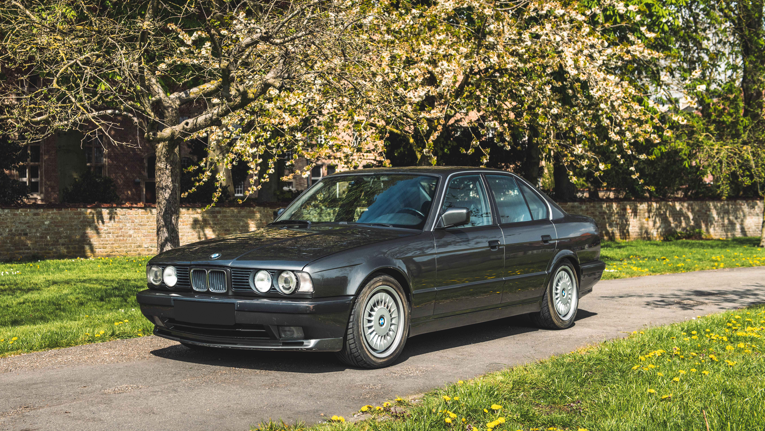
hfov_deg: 39.1
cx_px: 319
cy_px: 201
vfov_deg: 22.6
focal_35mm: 53
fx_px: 1075
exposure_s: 1/500
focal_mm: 42
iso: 250
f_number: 4.5
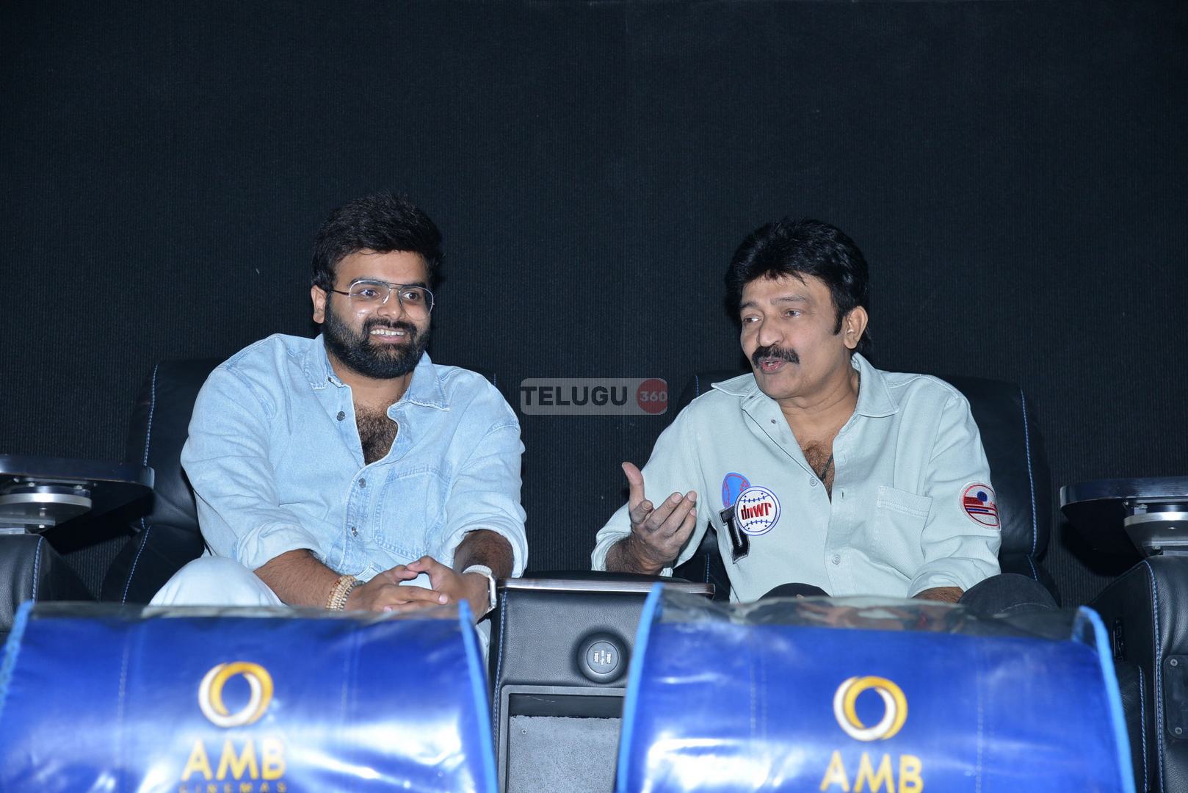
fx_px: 2839
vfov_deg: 15.9
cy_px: 396
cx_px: 594
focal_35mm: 86
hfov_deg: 23.6
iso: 800
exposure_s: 1/125
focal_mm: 86
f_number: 5.6
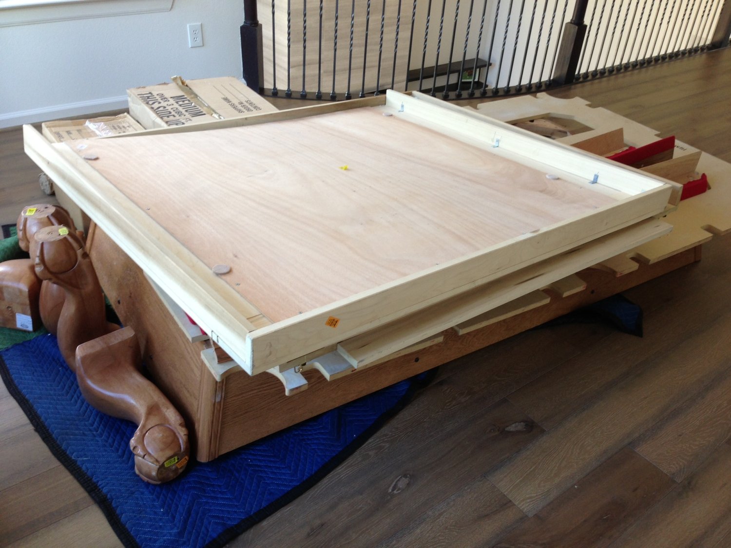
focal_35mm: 33
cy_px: 274
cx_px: 366
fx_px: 697
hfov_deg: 55.4
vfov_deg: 42.9
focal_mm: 4.13
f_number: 2.4
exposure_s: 1/20
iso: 50
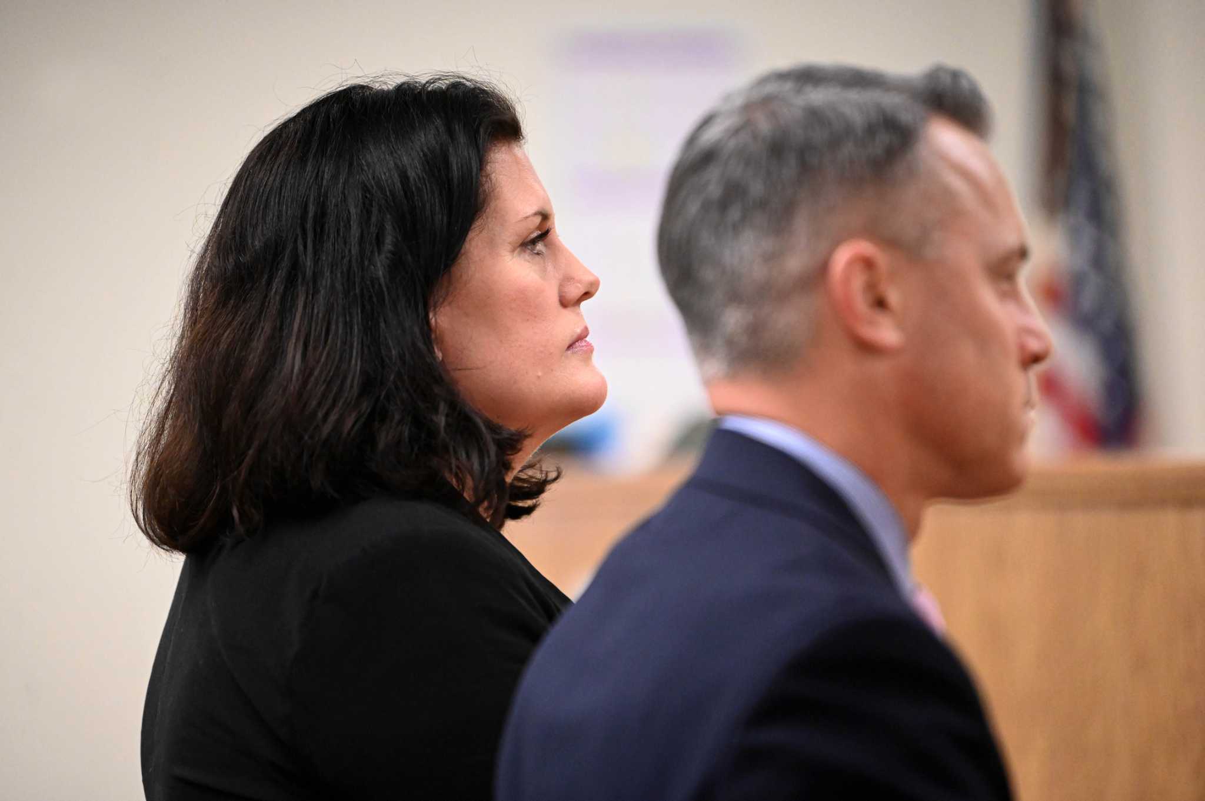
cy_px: 400
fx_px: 6689
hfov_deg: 10.3
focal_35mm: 200
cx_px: 602
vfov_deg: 6.9
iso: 6400
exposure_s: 1/1000
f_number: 2.8
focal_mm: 200
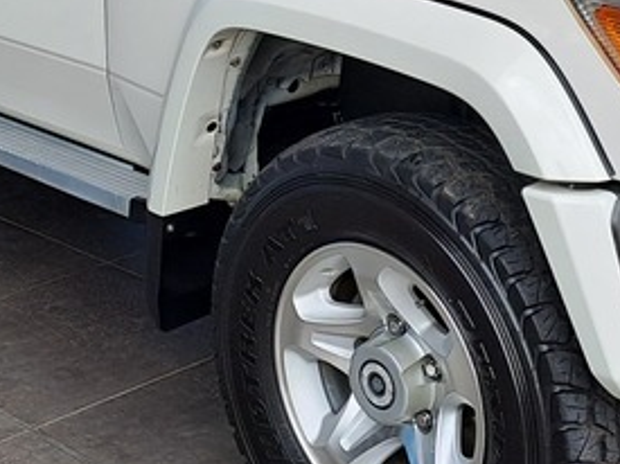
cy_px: -88
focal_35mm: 93
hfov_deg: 21.1
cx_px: 377
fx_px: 1665
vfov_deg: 15.3
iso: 32
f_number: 1.8
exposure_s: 1/378
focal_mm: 4.65
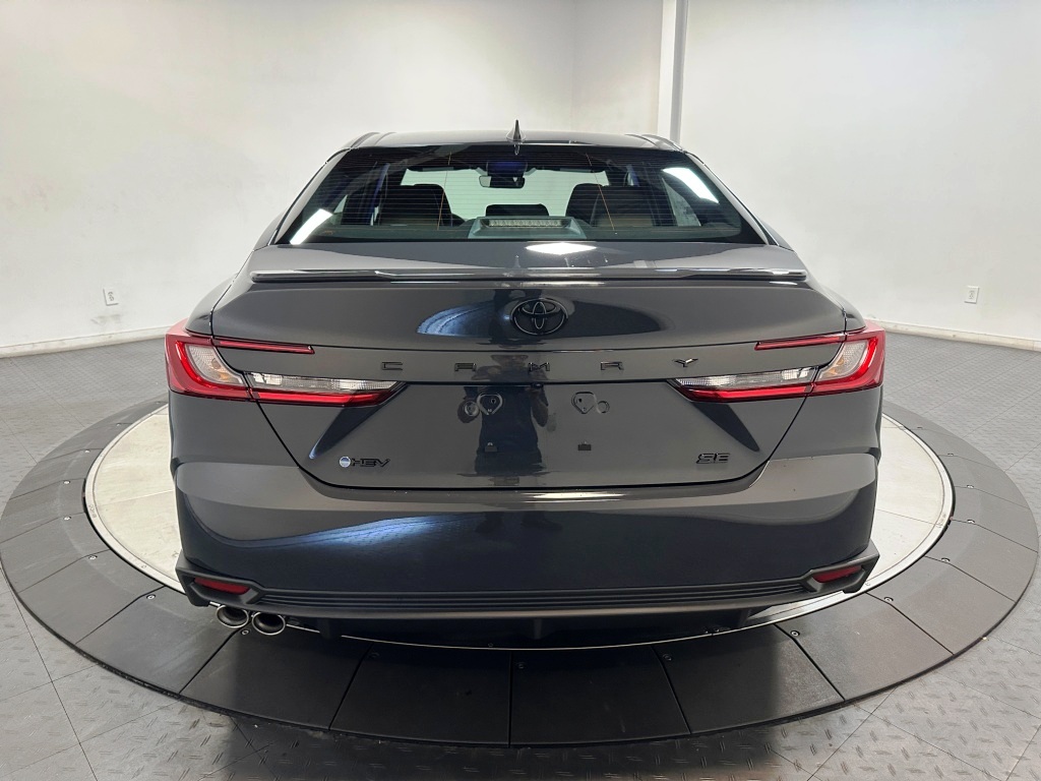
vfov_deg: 56.8
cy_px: 390
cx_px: 520
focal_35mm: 24
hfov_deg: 71.6
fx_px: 722
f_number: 1.78
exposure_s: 1/60
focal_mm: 6.86
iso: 320
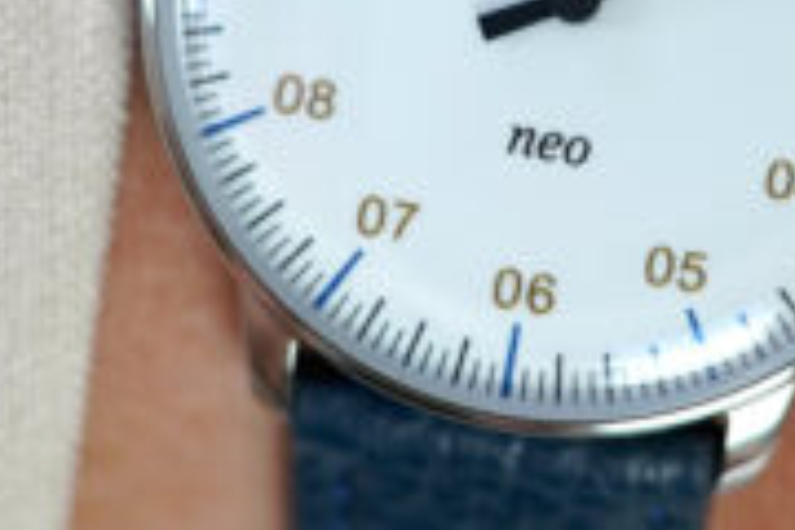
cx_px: 570
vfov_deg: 9.7
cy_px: 0
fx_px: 3091
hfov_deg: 14.6
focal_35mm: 140
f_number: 2.8
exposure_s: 1/250
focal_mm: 35
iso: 640
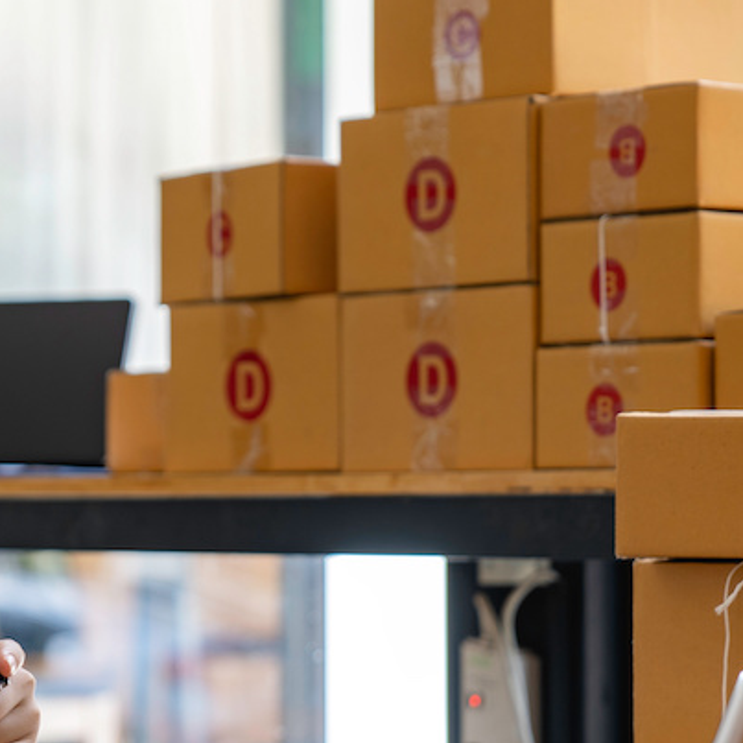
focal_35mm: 177
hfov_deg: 9.8
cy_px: 465
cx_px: 9
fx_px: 4298
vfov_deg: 9.9
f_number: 2.8
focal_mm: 70
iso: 160
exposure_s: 1/160
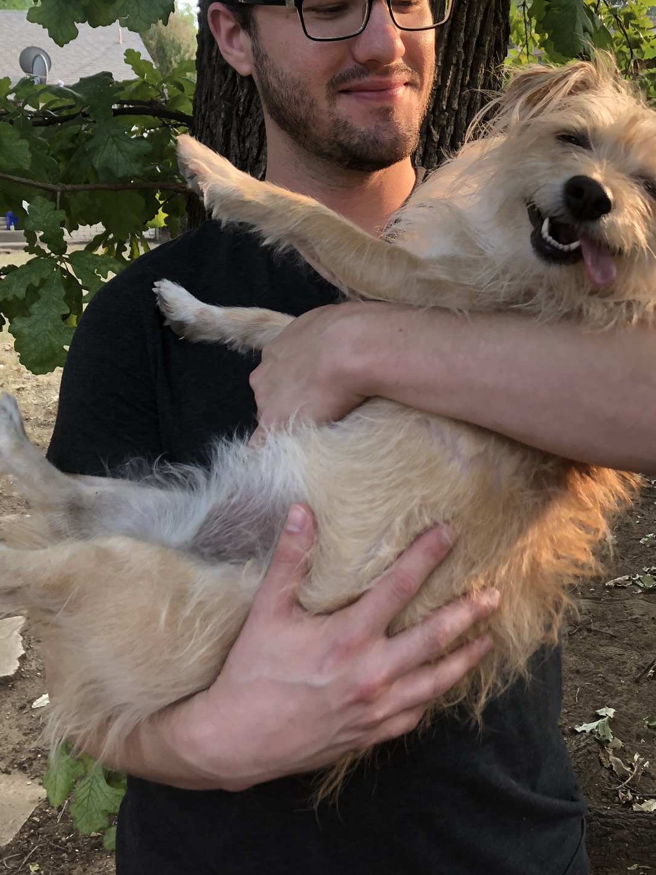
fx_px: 1011
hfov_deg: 35.9
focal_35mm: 40
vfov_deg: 46.0
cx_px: 359
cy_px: 283
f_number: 1.8
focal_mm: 3.99
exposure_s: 1/120
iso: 40
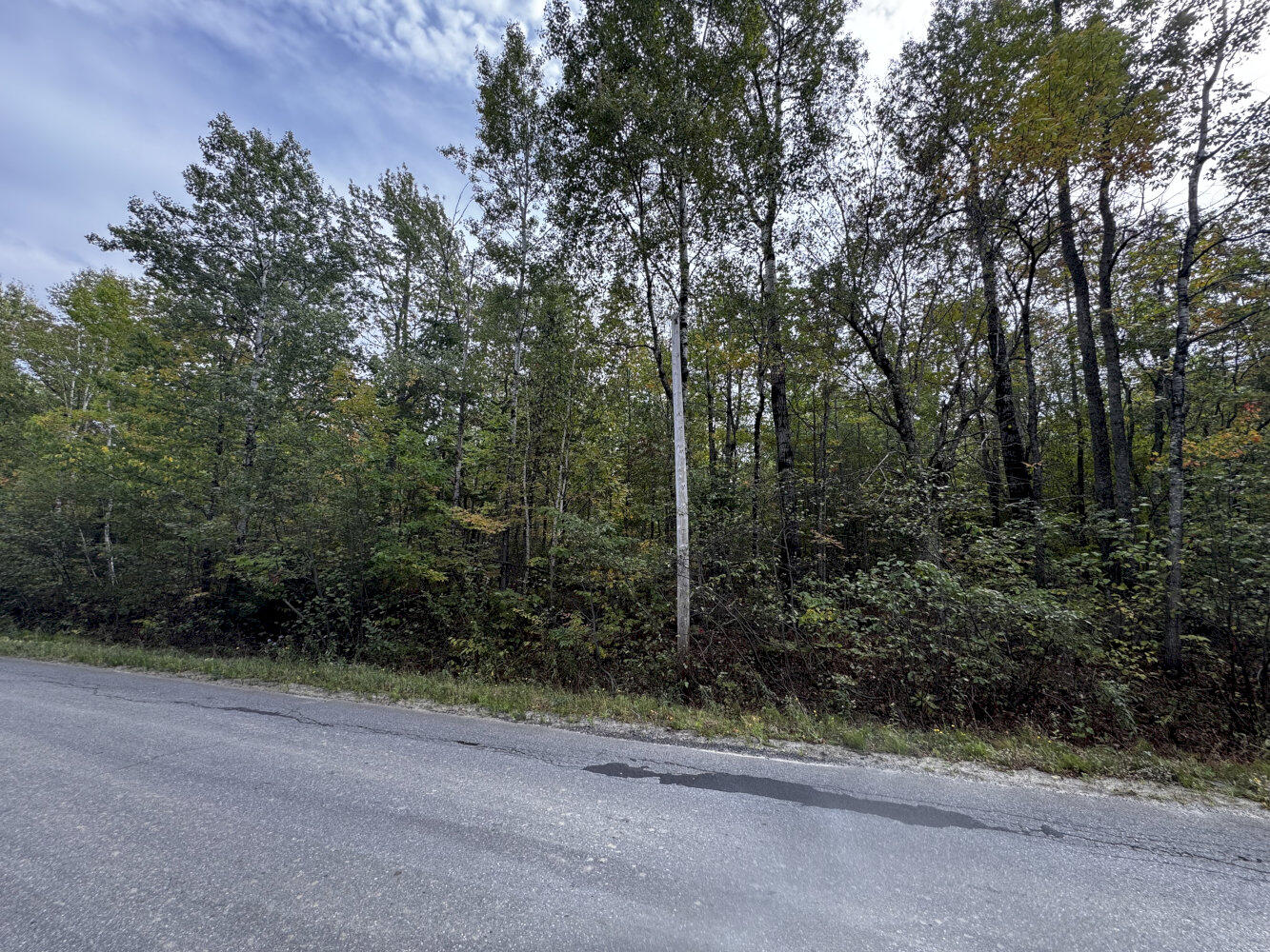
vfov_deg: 85.7
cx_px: 635
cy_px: 476
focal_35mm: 14
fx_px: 514
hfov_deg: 102.1
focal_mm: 2.22
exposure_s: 1/251
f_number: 2.2
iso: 40
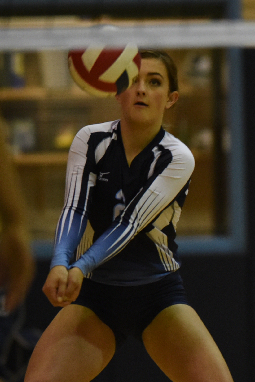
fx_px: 3188
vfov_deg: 6.9
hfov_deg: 4.6
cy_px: 191
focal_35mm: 300
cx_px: 128
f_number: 2.8
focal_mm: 300
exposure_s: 1/1000
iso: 4500
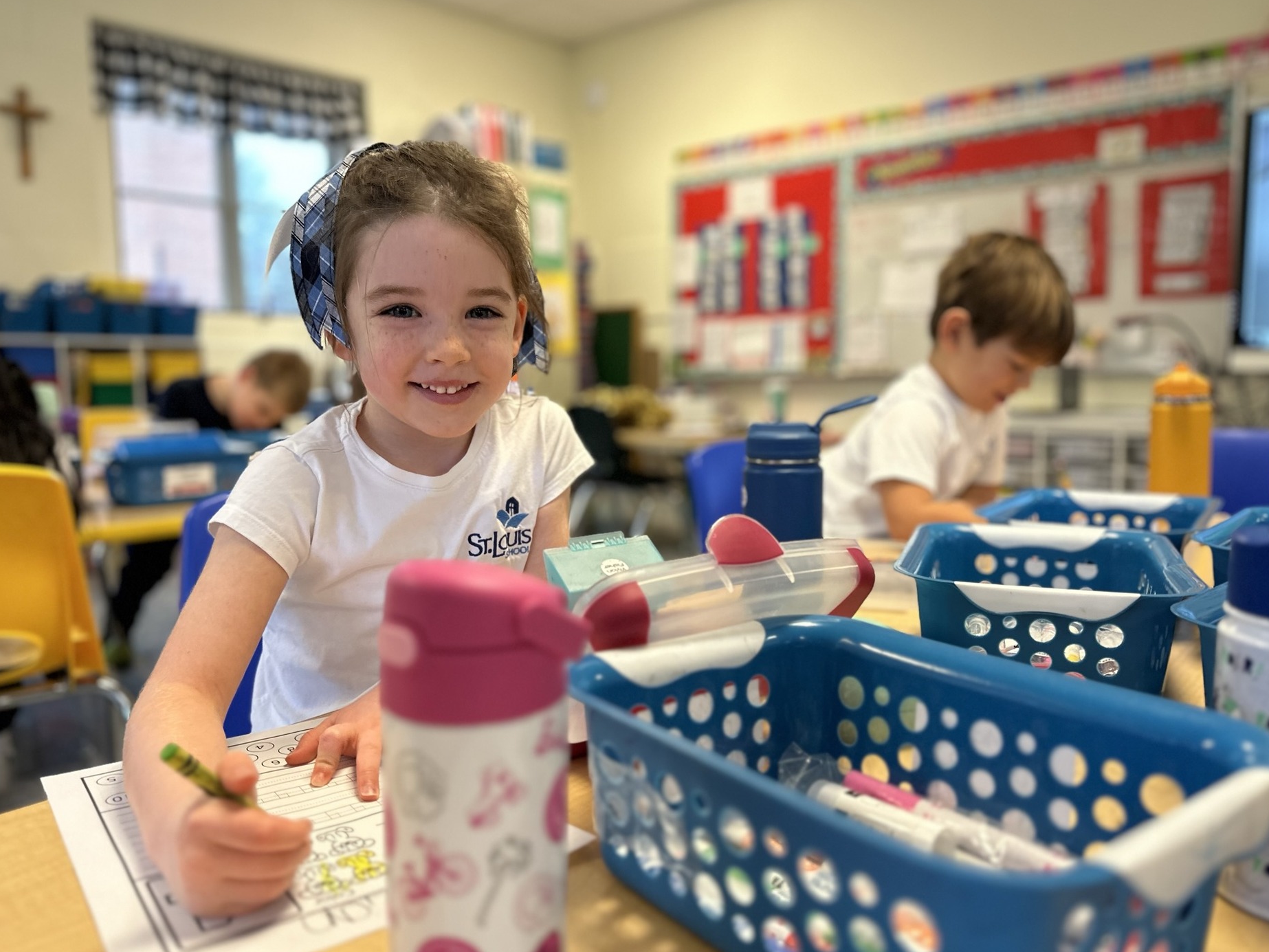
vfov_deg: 53.1
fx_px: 953
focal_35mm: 26
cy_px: 473
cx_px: 630
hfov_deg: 67.3
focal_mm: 6.86
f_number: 1.78
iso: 200
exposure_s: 1/120
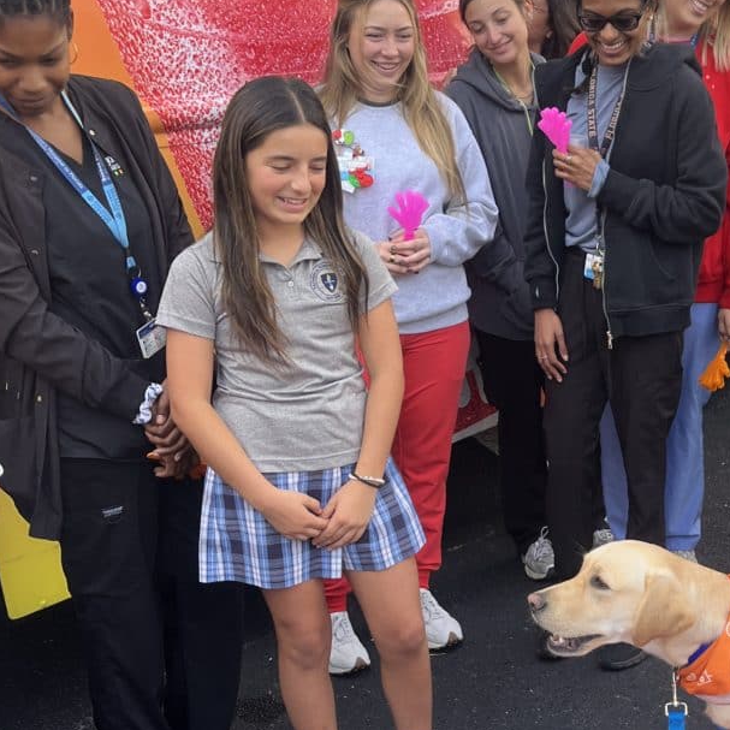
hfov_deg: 31.3
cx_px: 588
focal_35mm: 53
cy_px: 433
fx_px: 1265
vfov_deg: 32.1
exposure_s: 1/552
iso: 50
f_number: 1.6
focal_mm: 5.1
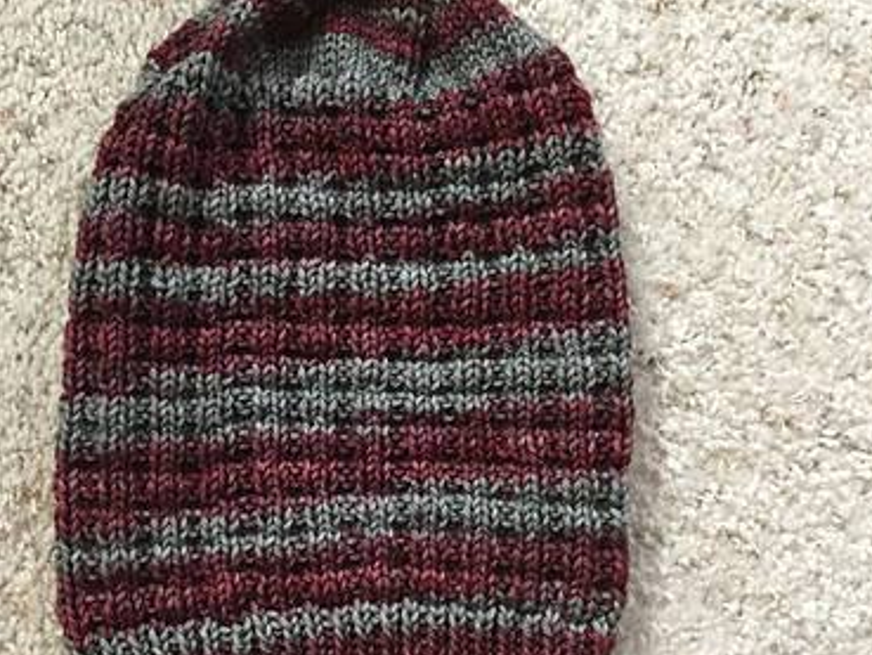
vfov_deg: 34.3
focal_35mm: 42
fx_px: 1058
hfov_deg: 44.4
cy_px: 363
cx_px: 324
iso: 250
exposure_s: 1/15
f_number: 2.4
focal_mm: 3.3
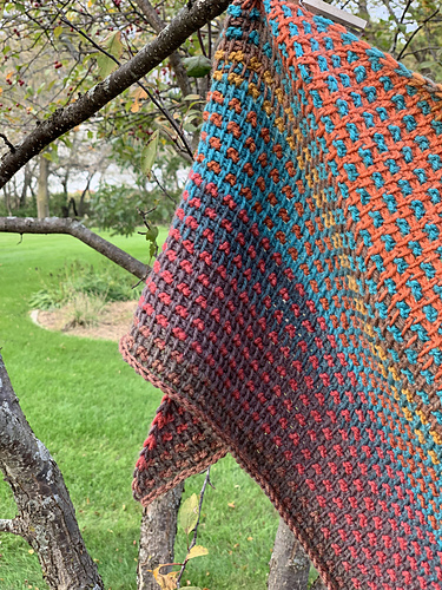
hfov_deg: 28.0
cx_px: 221
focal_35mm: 52
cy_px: 295
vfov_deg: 36.8
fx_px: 885
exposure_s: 1/122
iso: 100
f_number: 2.4
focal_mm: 6
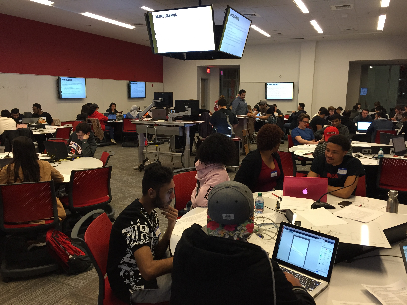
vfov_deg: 48.2
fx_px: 341
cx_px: 204
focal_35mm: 29
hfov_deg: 61.7
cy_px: 152
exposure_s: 1/30
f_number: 2.2
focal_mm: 4.15
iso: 125
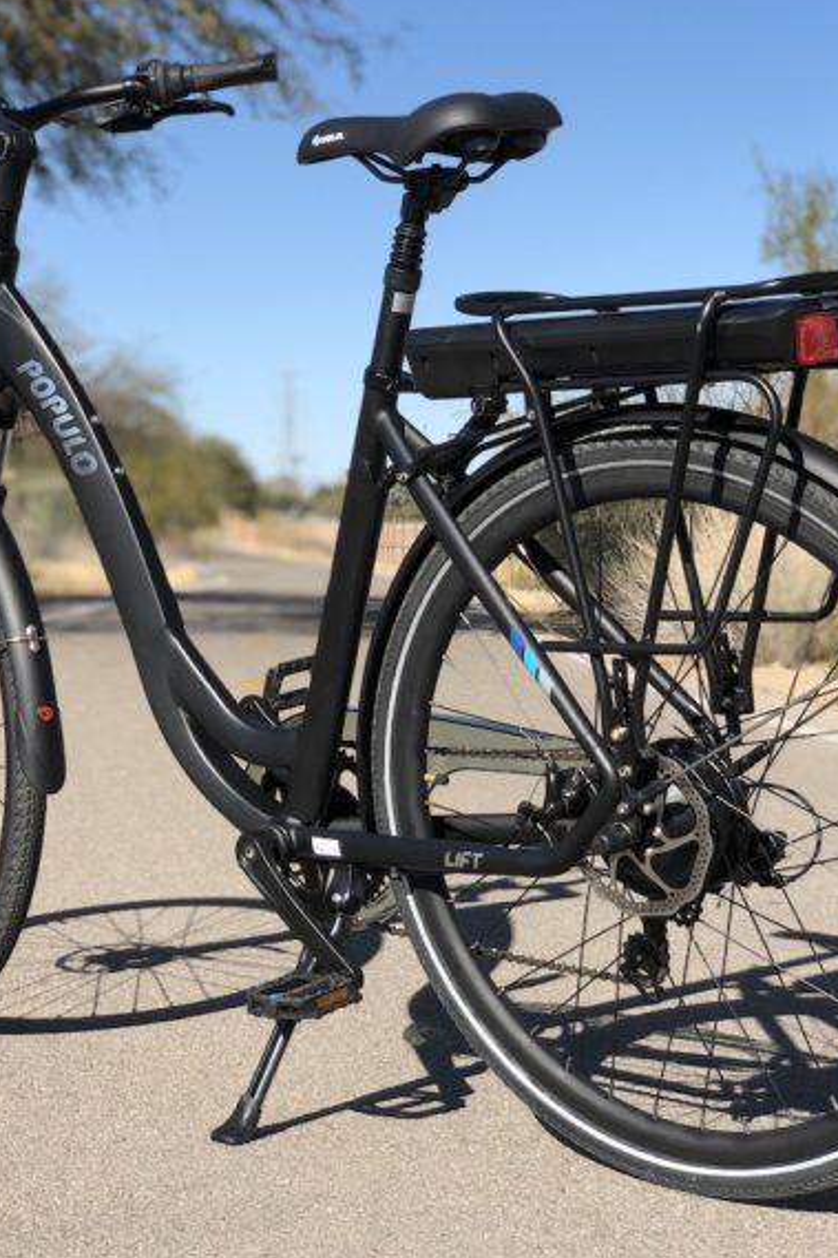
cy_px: 626
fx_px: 2550
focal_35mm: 73
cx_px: 294
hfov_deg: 18.6
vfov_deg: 27.7
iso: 16
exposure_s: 1/899
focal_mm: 6
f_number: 2.4
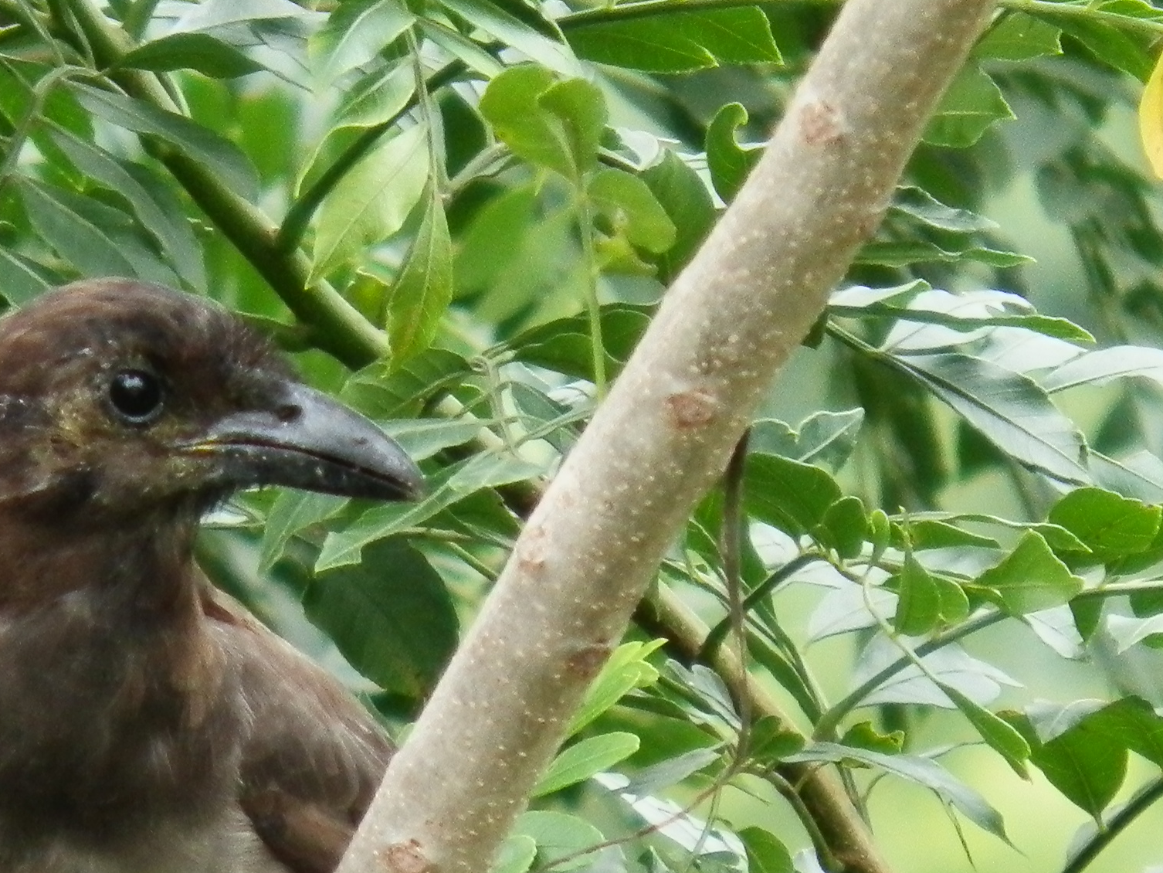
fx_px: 48220
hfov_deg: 1.4
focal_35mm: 1435
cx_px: 381
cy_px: 956
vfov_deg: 1.0
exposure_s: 1/160
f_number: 4.4
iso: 200
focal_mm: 90
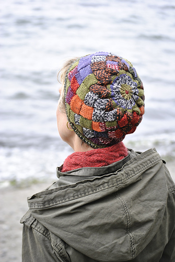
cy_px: 131
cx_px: 88
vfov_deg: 24.6
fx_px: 599
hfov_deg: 16.6
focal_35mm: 82
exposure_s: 1/100
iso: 100
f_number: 4.5
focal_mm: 55
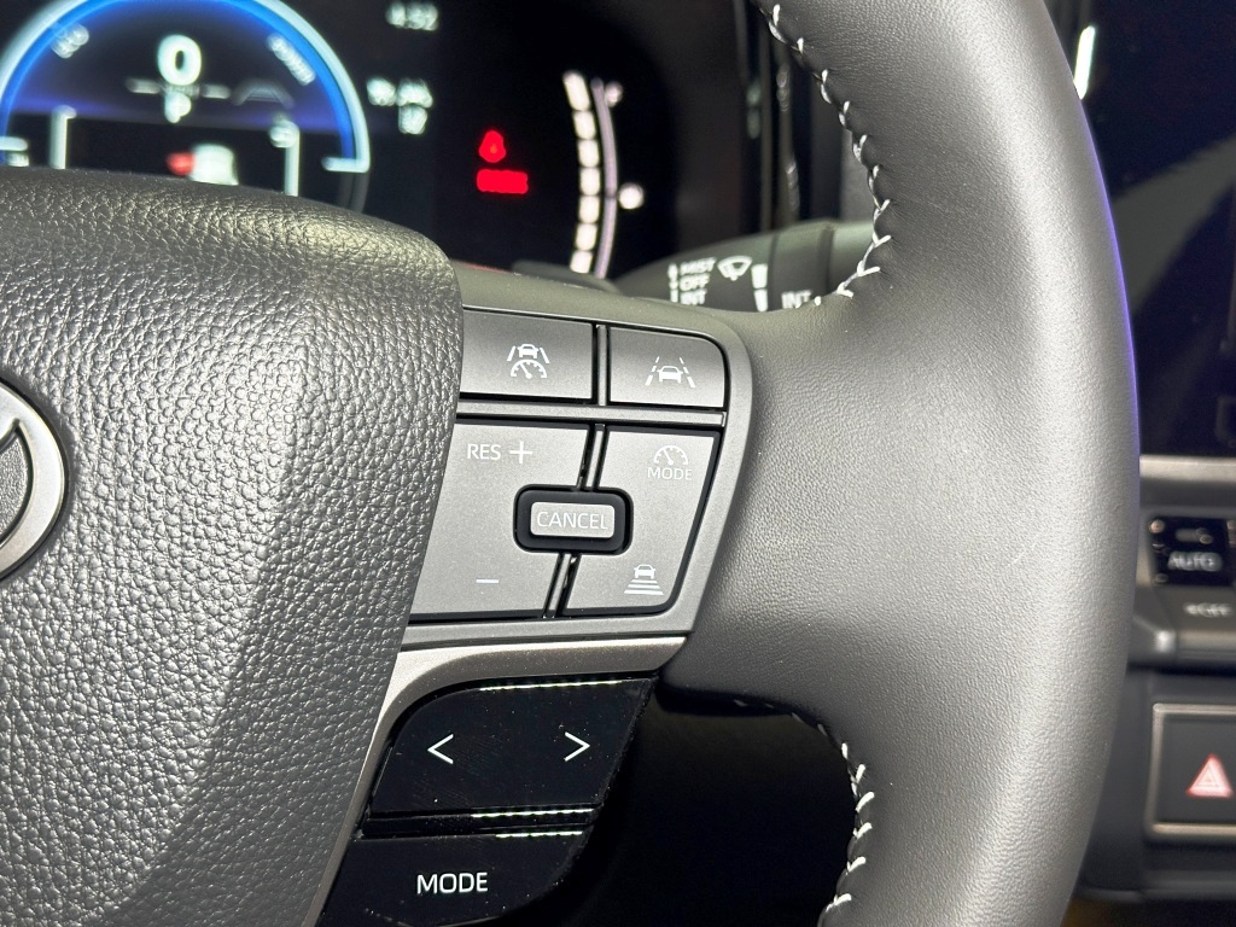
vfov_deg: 30.3
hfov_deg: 39.7
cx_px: 618
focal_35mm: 48
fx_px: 1714
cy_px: 464
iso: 320
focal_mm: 6.86
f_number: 1.78
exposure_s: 1/40
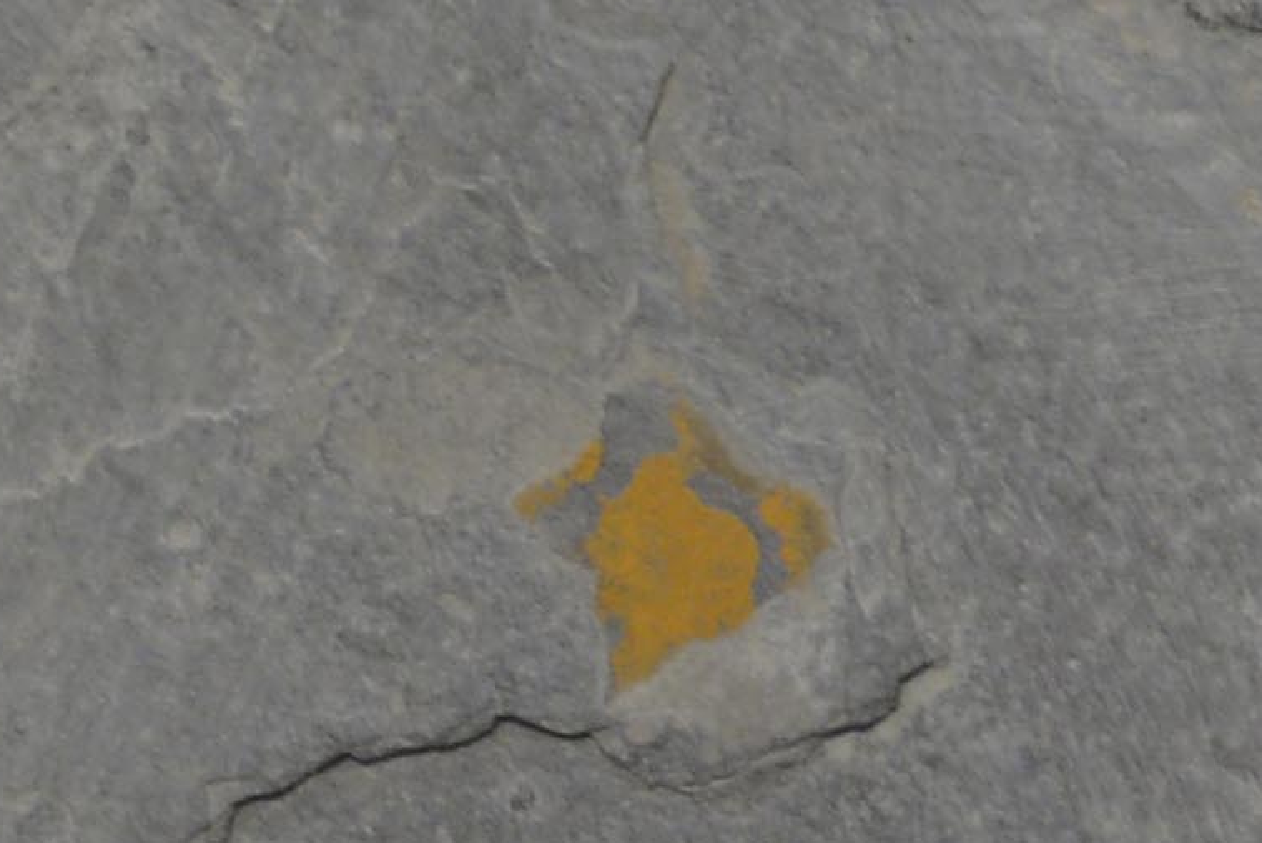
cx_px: 3568
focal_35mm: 436
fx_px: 15292
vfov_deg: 3.2
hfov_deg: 4.6
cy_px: 705
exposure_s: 1/45
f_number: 4.8
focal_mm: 55
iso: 800
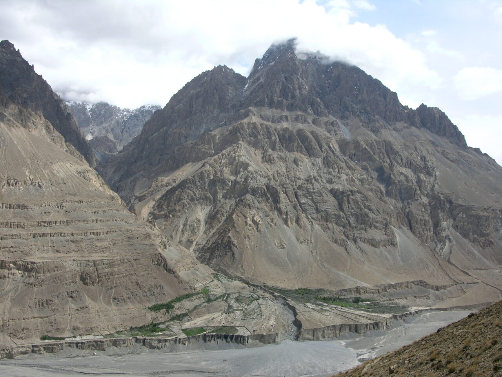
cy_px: 188
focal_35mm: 35
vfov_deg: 40.7
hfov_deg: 52.6
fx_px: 508
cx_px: 251
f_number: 8
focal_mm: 8.9
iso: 50
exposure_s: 1/154
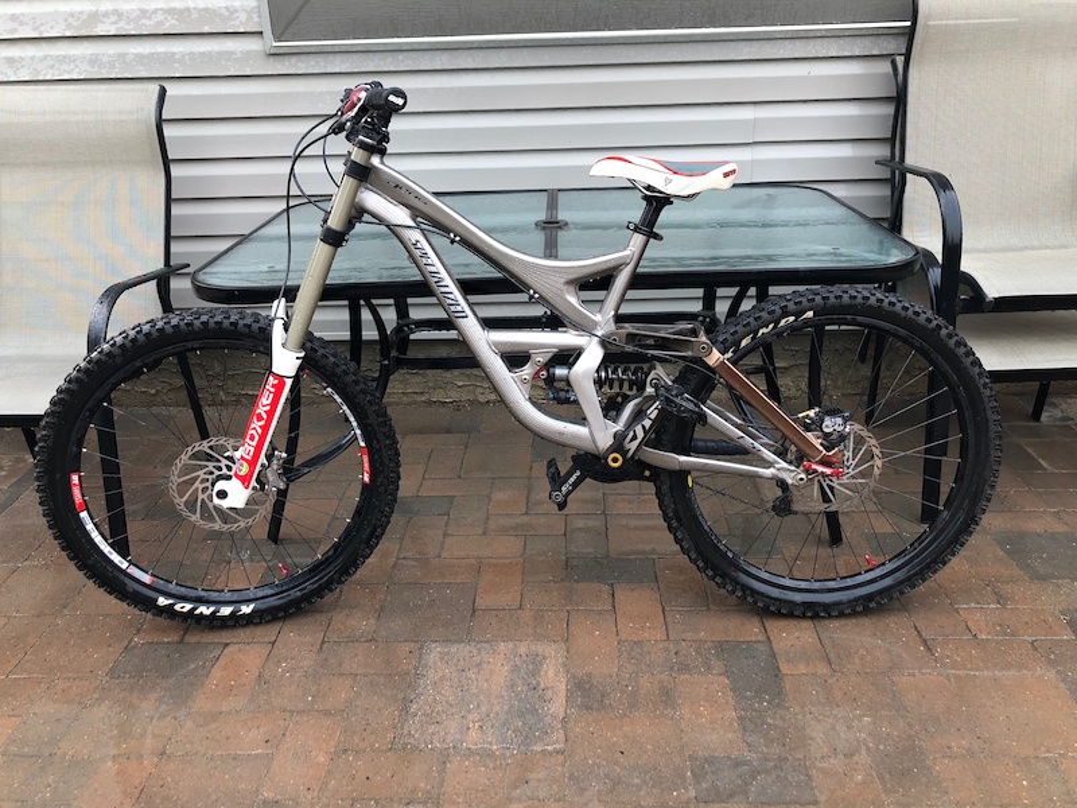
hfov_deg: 63.4
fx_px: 871
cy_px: 404
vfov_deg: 49.7
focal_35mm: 28
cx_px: 538
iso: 25
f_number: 1.8
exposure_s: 1/120
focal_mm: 3.99
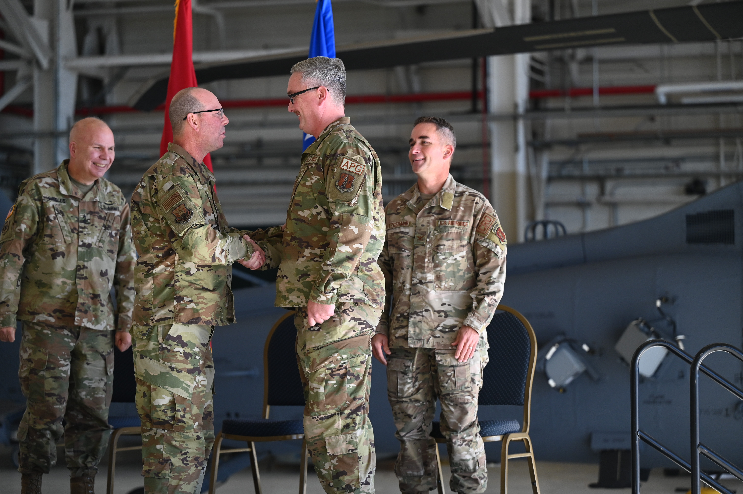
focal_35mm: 110
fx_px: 2269
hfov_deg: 18.6
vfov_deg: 12.4
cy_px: 247
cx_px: 372
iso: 800
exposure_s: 1/3200
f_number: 2.8
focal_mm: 110
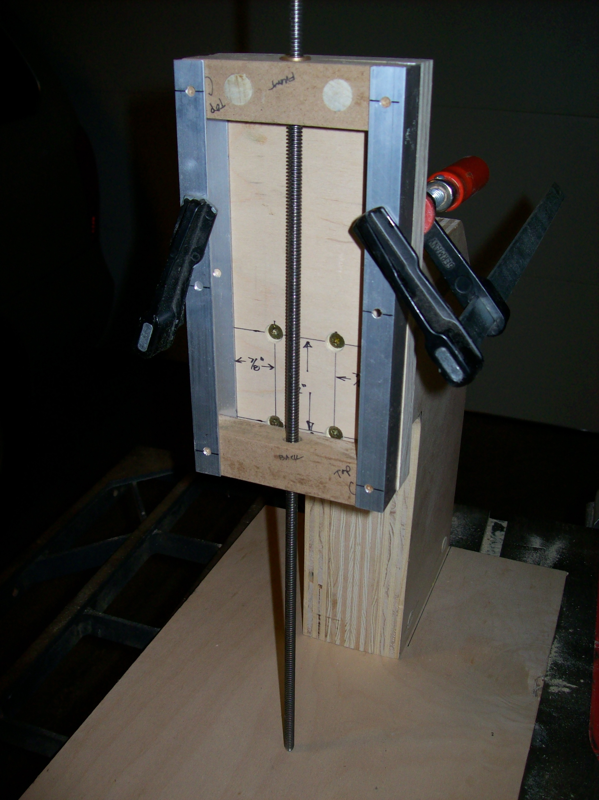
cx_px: 300
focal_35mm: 36
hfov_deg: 39.6
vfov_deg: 51.4
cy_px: 400
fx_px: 831
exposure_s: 1/64
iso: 80
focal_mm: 6
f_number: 2.7
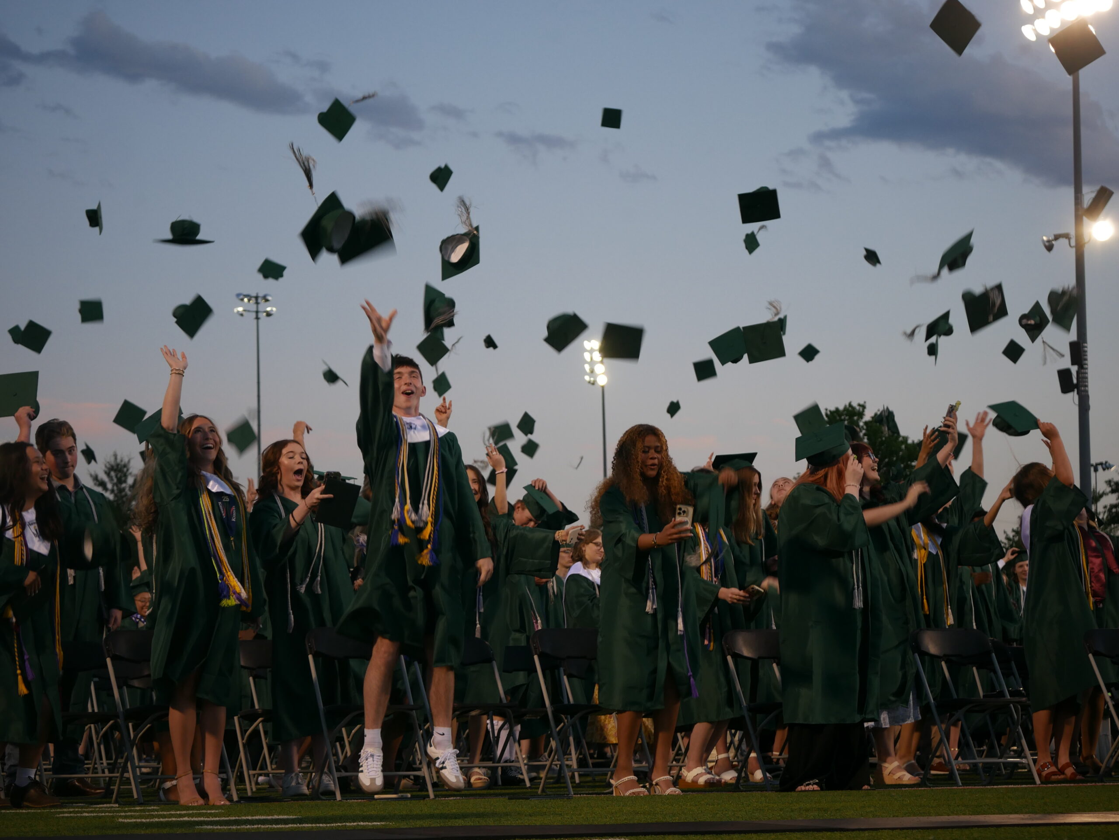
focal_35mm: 106
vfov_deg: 14.0
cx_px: 560
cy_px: 420
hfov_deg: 18.5
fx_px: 3428
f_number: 4.4
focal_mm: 53
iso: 400
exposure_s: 1/125
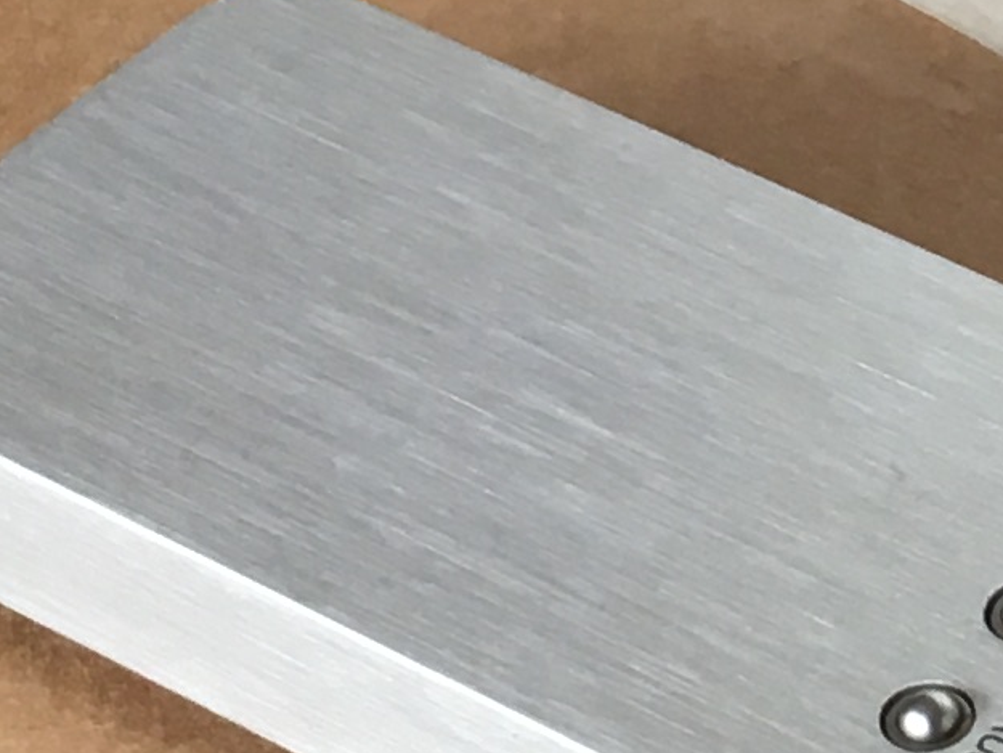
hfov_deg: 10.1
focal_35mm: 187
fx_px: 5419
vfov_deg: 7.9
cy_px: 185
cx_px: 1733
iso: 40
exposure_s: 1/33
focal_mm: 4.15
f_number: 2.2
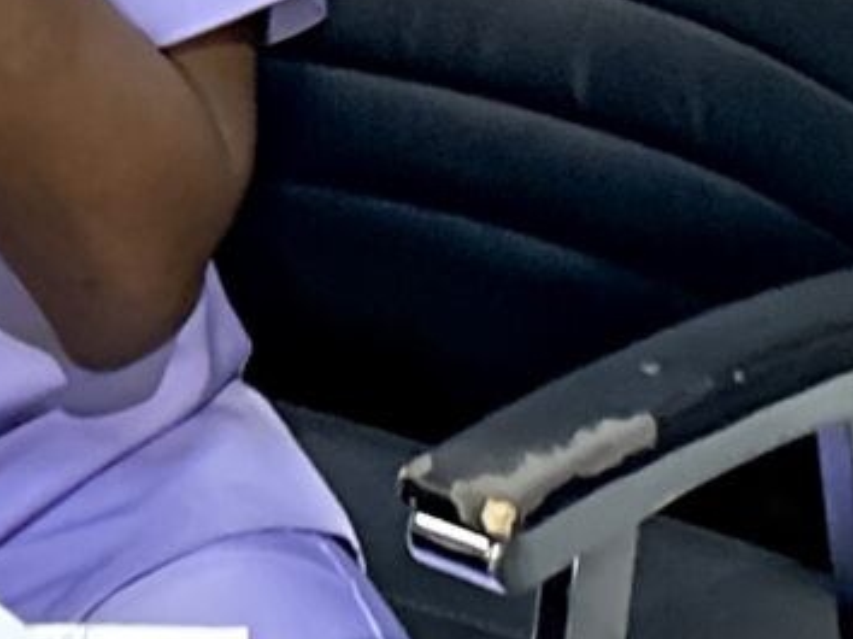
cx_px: 65
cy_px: -458
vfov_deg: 8.5
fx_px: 4137
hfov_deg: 11.7
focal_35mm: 168
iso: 320
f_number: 1.5
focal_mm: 5.7
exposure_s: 1/44
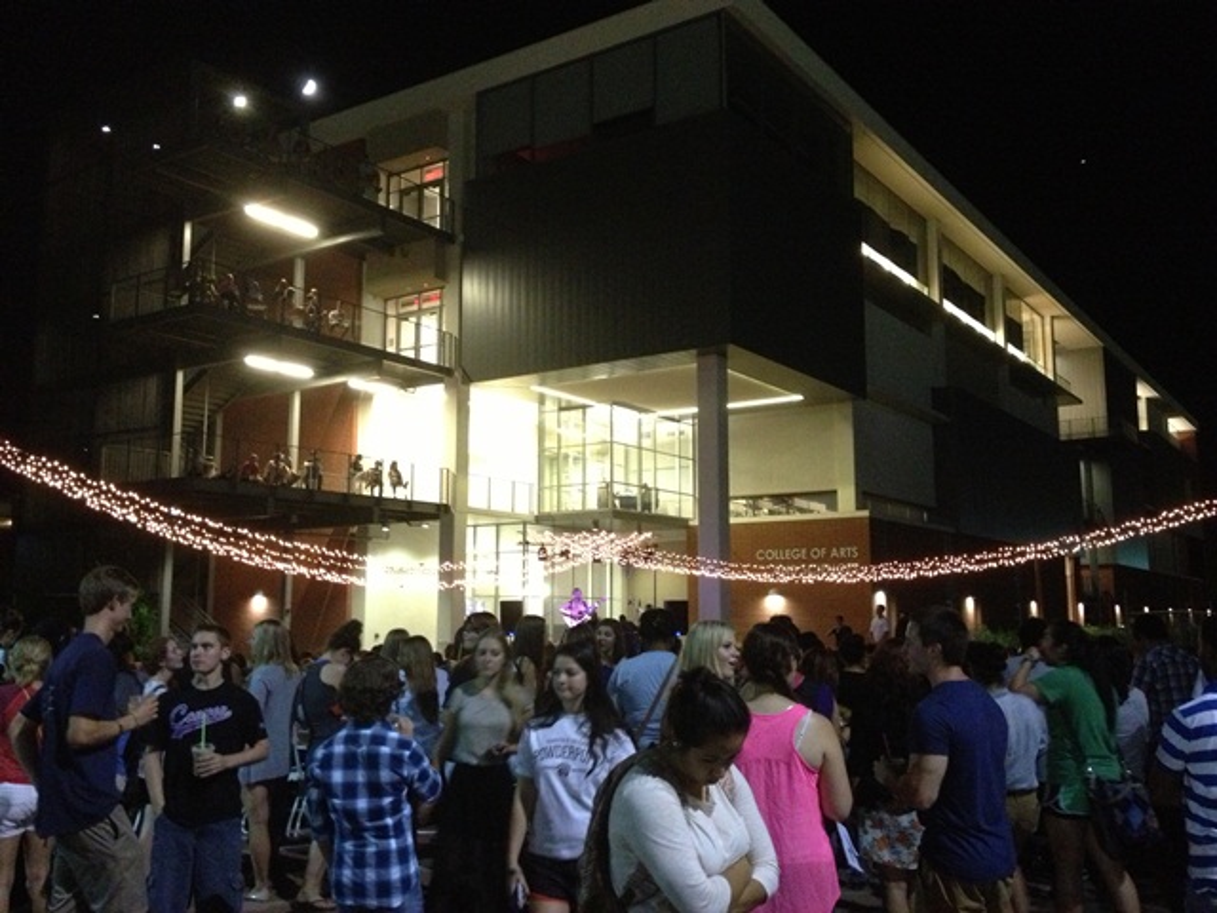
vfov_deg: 40.7
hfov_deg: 52.6
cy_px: 456
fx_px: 1231
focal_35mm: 35
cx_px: 608
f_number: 2.4
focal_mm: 4.28
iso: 640
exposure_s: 1/15
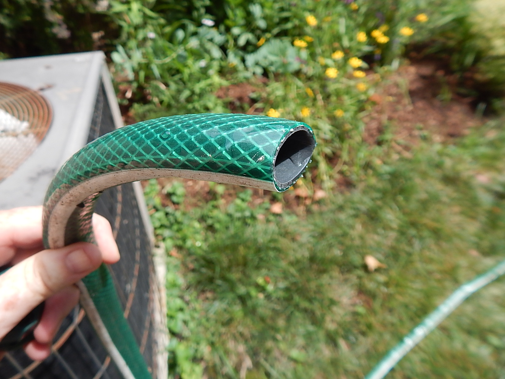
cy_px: 190
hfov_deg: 76.4
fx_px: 321
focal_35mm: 22
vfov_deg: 61.1
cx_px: 252
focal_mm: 4
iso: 125
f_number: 3
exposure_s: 1/400
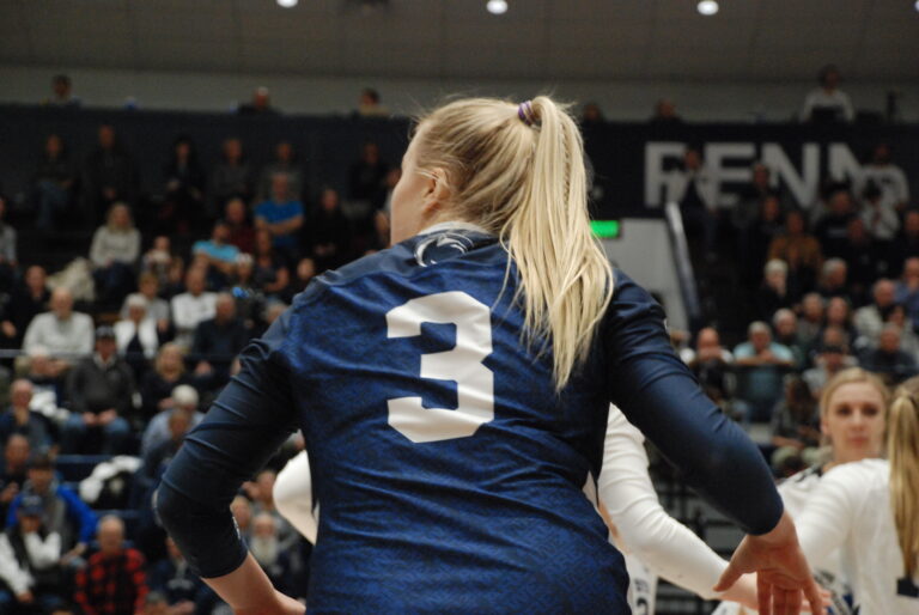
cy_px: 308
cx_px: 460
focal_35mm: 112
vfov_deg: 12.2
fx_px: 2875
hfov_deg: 18.2
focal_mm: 75
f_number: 5.6
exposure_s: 1/160
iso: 1600
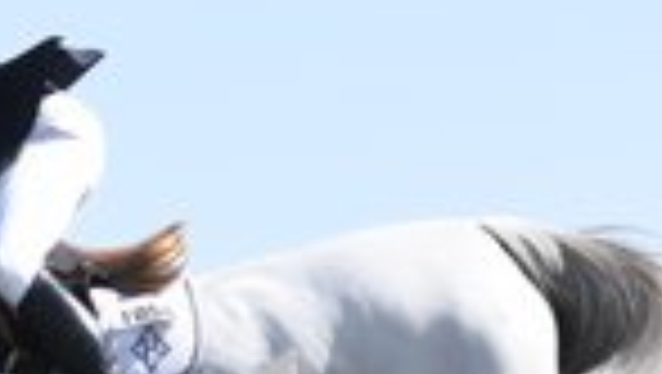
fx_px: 6009
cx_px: -401
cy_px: 554
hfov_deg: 6.2
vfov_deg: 3.5
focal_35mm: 342
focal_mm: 80
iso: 500
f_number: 11
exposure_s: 1/500
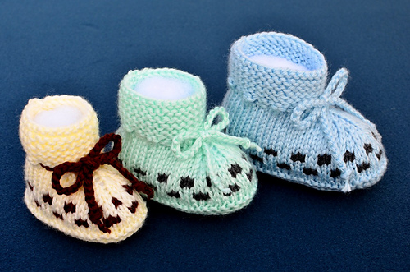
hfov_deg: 37.9
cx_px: 205
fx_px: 597
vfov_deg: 25.6
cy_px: 136
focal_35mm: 52
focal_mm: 35
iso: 400
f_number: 9
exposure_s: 1/160
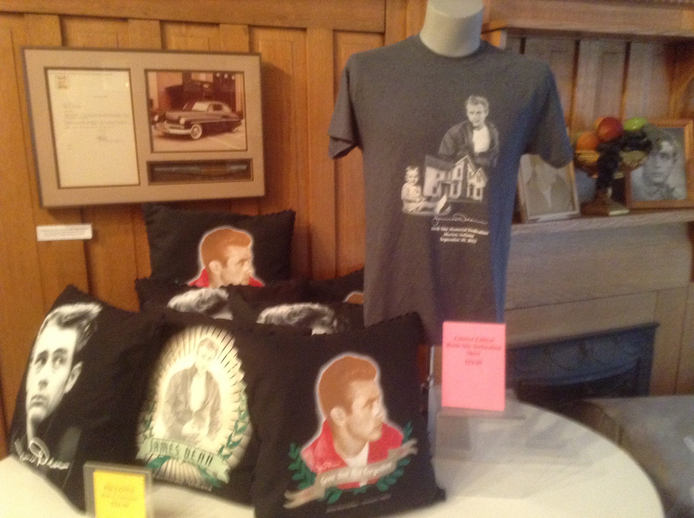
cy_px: 259
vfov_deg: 42.8
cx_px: 347
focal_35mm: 33
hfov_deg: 55.4
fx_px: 661
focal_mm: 3.3
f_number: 2.4
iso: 320
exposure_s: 1/15
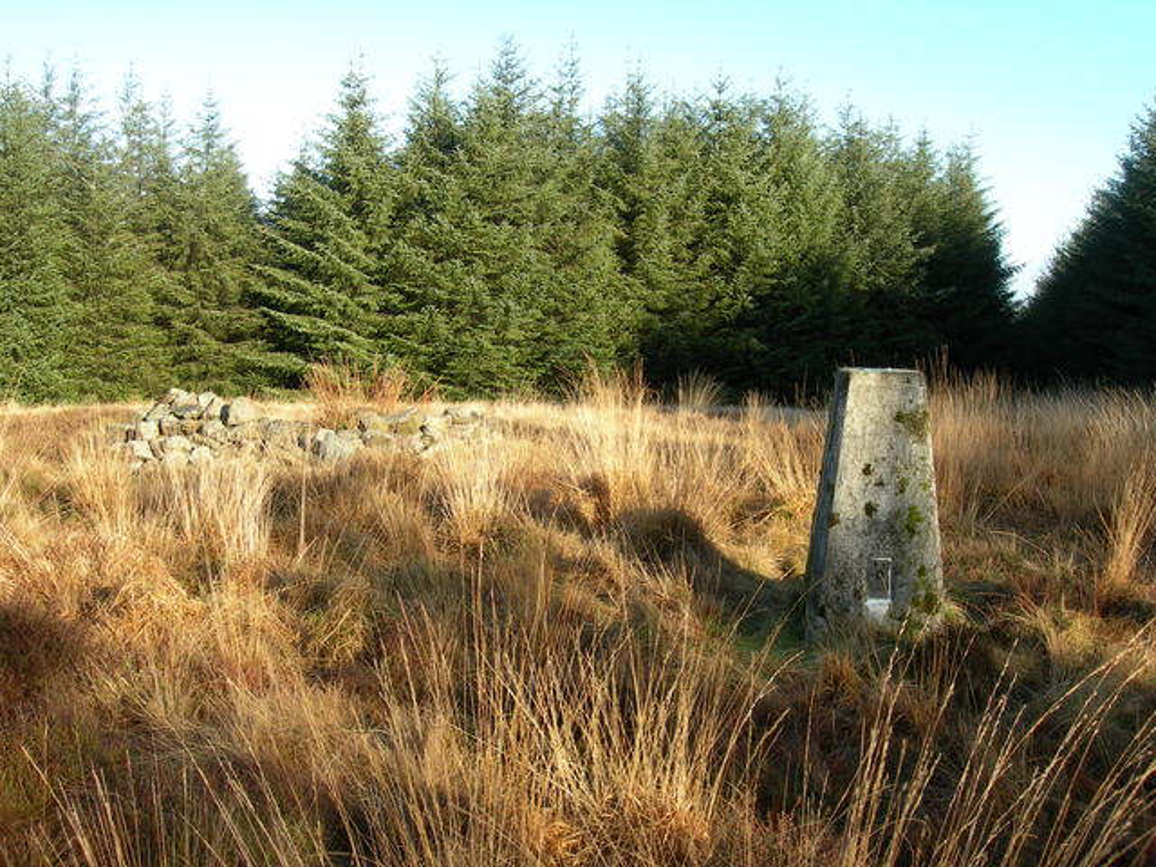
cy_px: 434
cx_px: 578
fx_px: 1269
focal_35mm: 38
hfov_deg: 49.0
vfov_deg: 37.7
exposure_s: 1/120
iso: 50
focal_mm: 7.8
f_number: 4.8
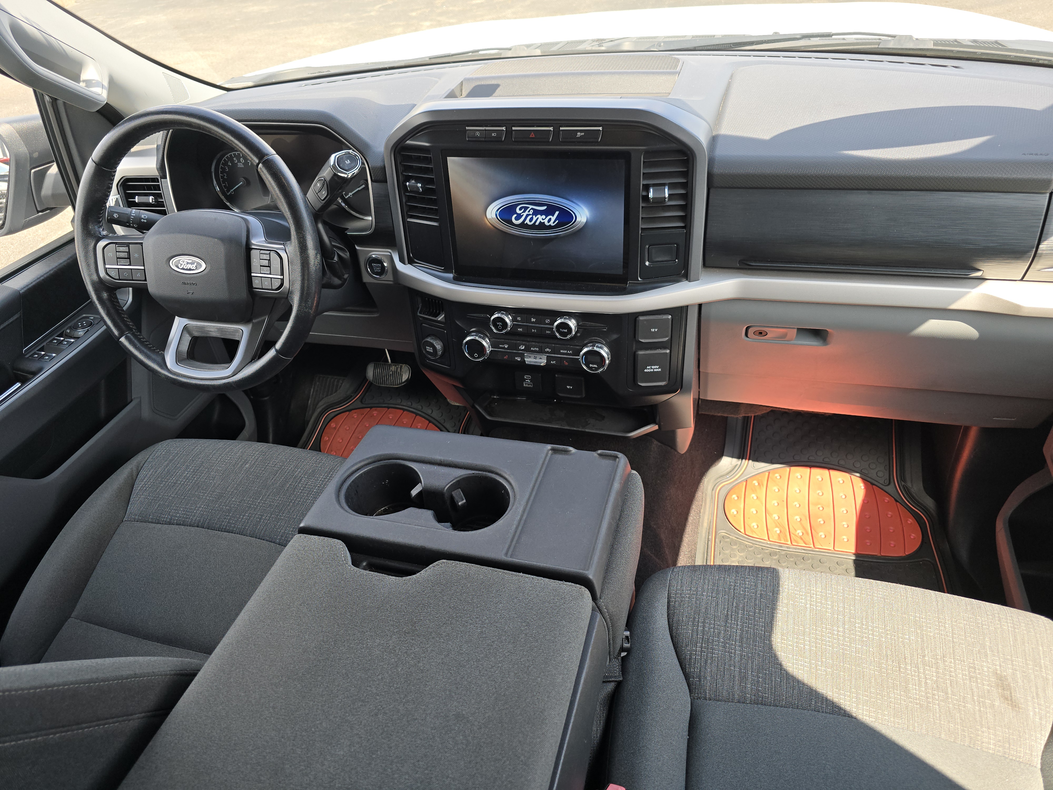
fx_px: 700
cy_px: 395
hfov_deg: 73.9
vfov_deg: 58.9
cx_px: 526
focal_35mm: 23
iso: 20
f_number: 1.7
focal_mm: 6.3
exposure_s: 1/180
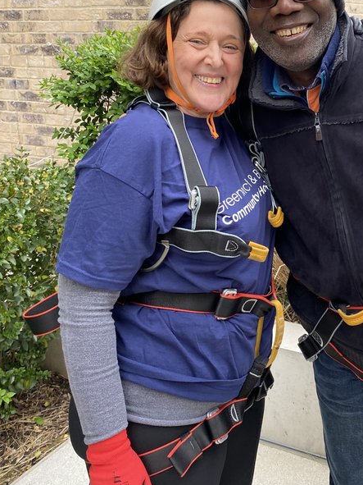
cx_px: 288
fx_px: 615
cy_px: 155
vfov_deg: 42.3
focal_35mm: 44
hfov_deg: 32.0
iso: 32
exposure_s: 1/186
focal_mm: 4.25
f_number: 1.8
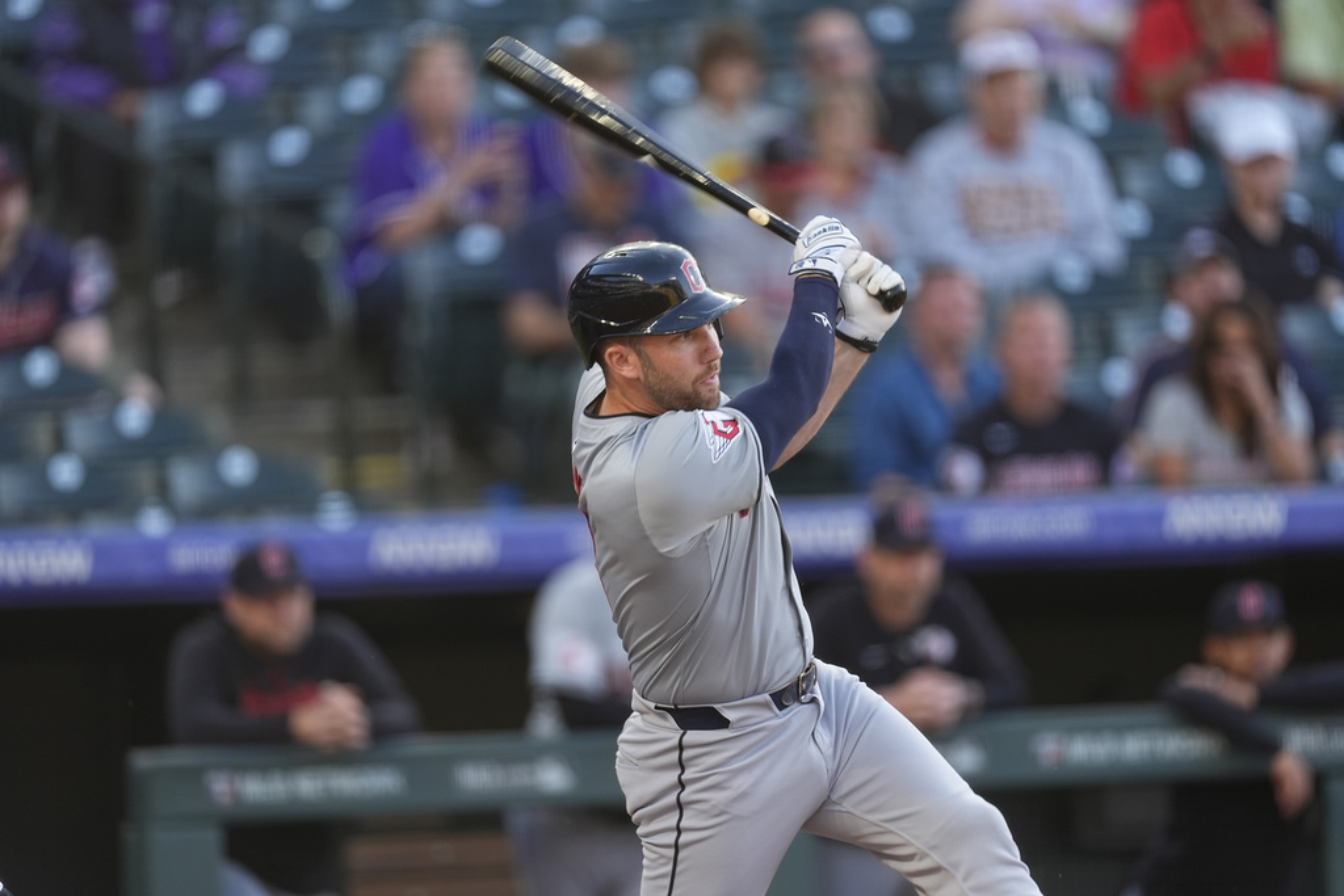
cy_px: 448
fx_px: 22402
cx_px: 672
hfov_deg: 3.4
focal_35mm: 600
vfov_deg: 2.3
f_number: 4
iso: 400
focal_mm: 600
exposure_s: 1/400
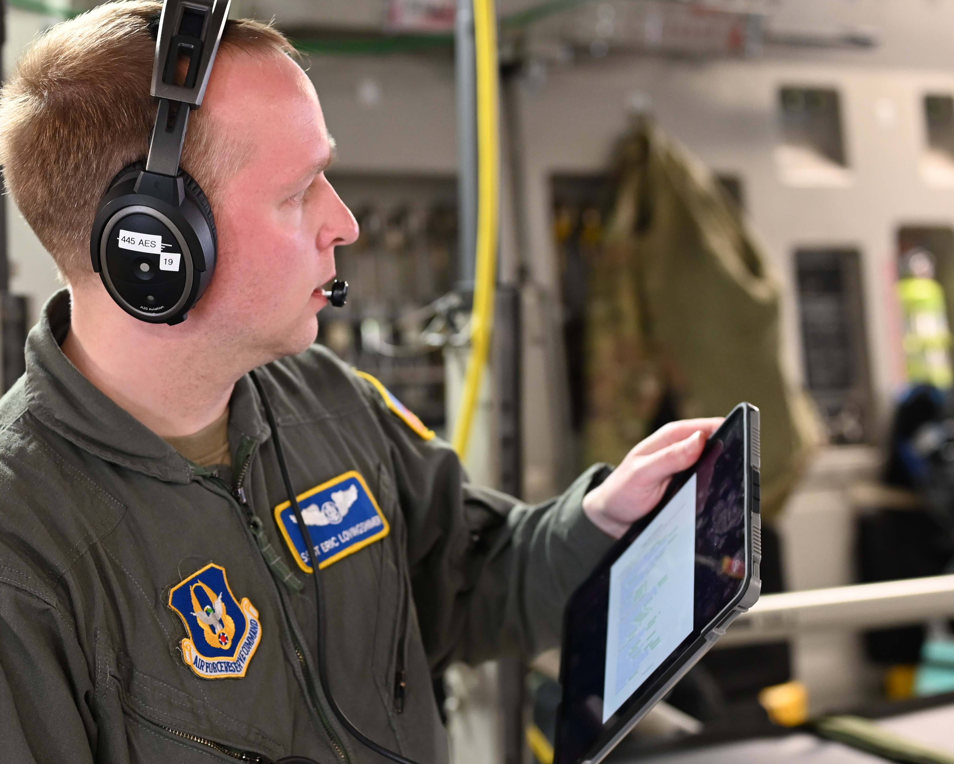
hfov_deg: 24.7
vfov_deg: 19.9
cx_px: 363
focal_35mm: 77
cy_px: 445
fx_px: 2174
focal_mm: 50
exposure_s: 1/125
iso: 1800
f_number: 2.8
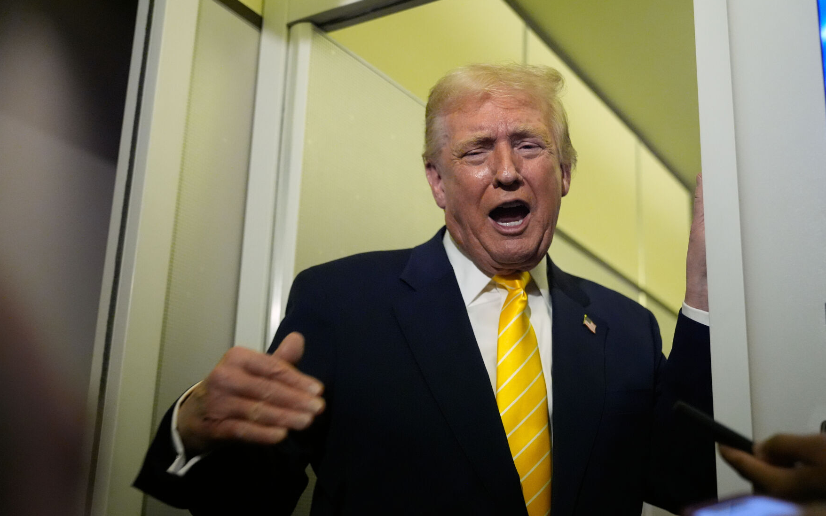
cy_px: 266
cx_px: 413
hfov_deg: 44.4
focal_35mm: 45
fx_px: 1013
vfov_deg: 28.6
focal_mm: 44
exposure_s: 1/250
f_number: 2.8
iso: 6400
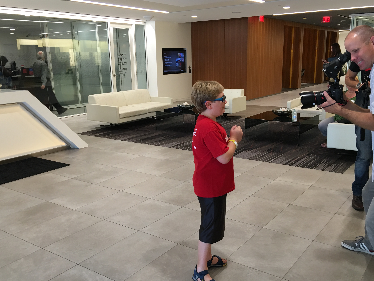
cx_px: 186
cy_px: 152
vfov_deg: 40.7
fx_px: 378
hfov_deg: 52.6
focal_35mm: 35
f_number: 2.2
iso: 25
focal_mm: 4.15
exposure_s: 1/15
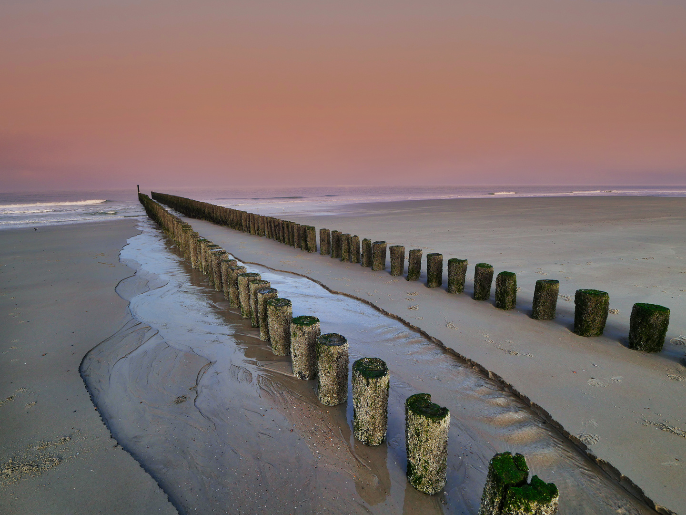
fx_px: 317
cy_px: 258
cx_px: 343
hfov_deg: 94.5
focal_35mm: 16
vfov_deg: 78.1
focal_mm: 8
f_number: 5
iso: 200
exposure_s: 1/400
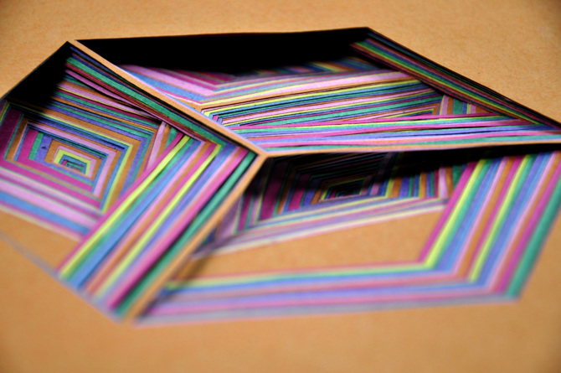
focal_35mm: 135
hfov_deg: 15.2
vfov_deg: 10.1
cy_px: 186
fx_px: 2101
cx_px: 280
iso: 800
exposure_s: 1/125
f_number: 5.6
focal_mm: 90
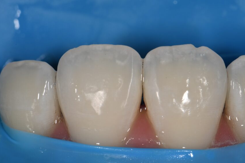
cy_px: 89
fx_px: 1034
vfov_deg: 9.0
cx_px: 141
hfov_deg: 13.5
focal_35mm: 152
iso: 200
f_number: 32
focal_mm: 105
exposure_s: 1/160
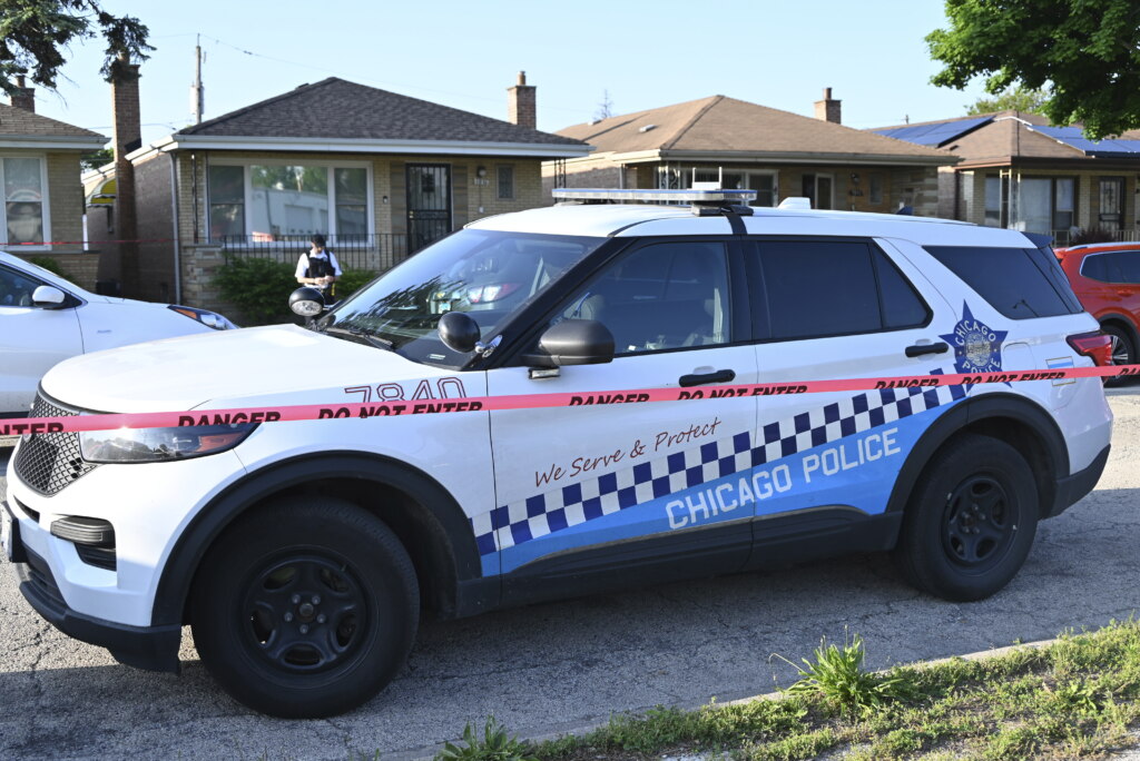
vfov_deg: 31.9
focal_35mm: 42
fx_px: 1331
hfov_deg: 46.4
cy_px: 380
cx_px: 570
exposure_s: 1/250
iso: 180
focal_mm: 42
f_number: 5.6
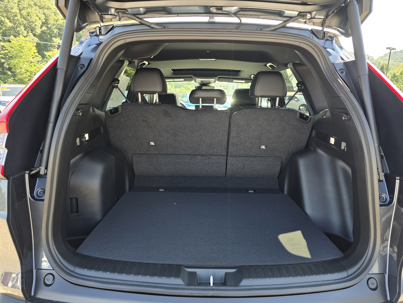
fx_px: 268
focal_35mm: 23
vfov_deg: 58.9
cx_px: 202
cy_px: 152
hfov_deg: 73.9
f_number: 1.7
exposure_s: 1/180
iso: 50
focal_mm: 6.3
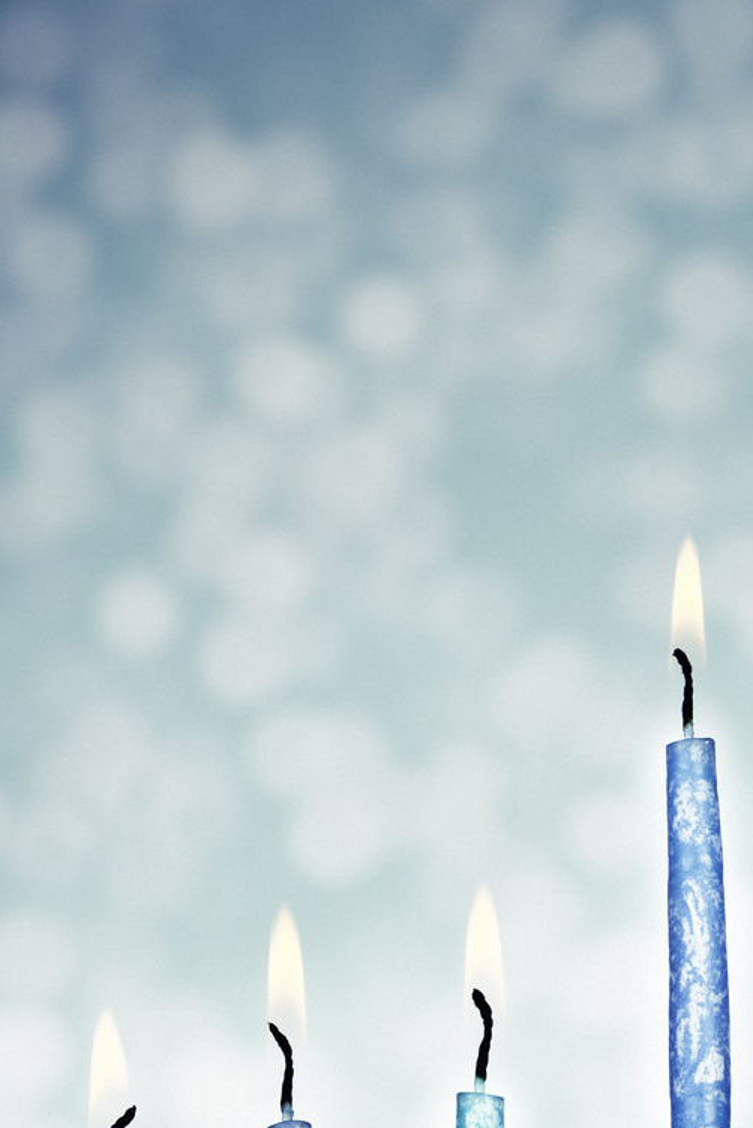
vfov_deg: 6.9
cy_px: 1358
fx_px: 9278
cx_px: 686
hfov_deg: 4.6
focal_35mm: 296
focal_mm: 105
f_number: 13
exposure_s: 1/160
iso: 125
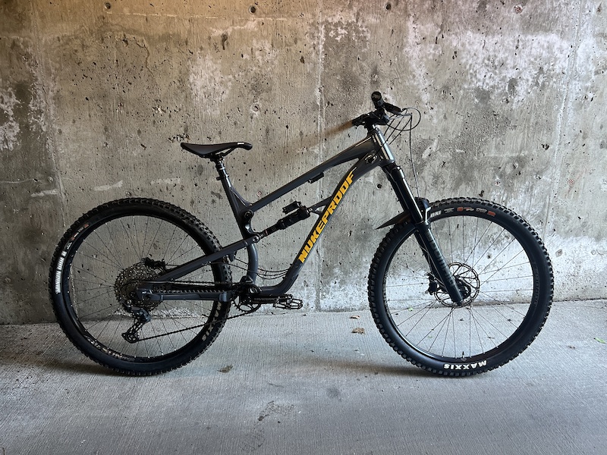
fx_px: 456
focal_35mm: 26
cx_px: 304
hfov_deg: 67.3
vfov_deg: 53.1
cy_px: 228
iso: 160
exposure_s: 1/60
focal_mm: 5.7
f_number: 1.5
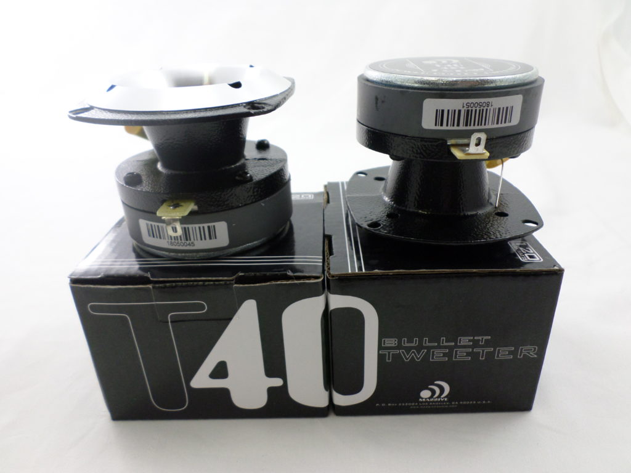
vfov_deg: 54.9
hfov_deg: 69.4
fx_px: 456
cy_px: 236
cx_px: 316
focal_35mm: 25
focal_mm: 4.5
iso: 120
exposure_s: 1/30
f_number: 2.5
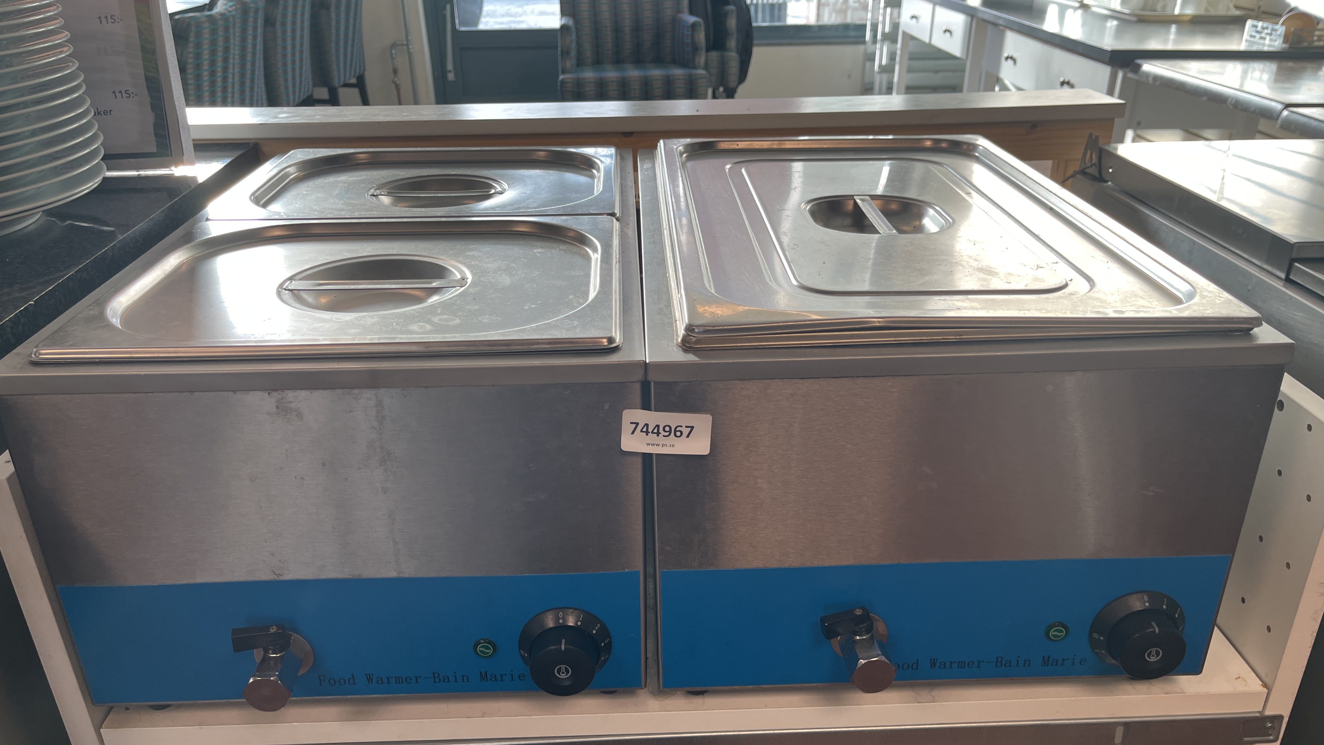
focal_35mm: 29
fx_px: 1018
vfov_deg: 40.0
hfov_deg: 66.1
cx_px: 662
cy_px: 453
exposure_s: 1/109
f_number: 1.6
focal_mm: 5.1
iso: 32
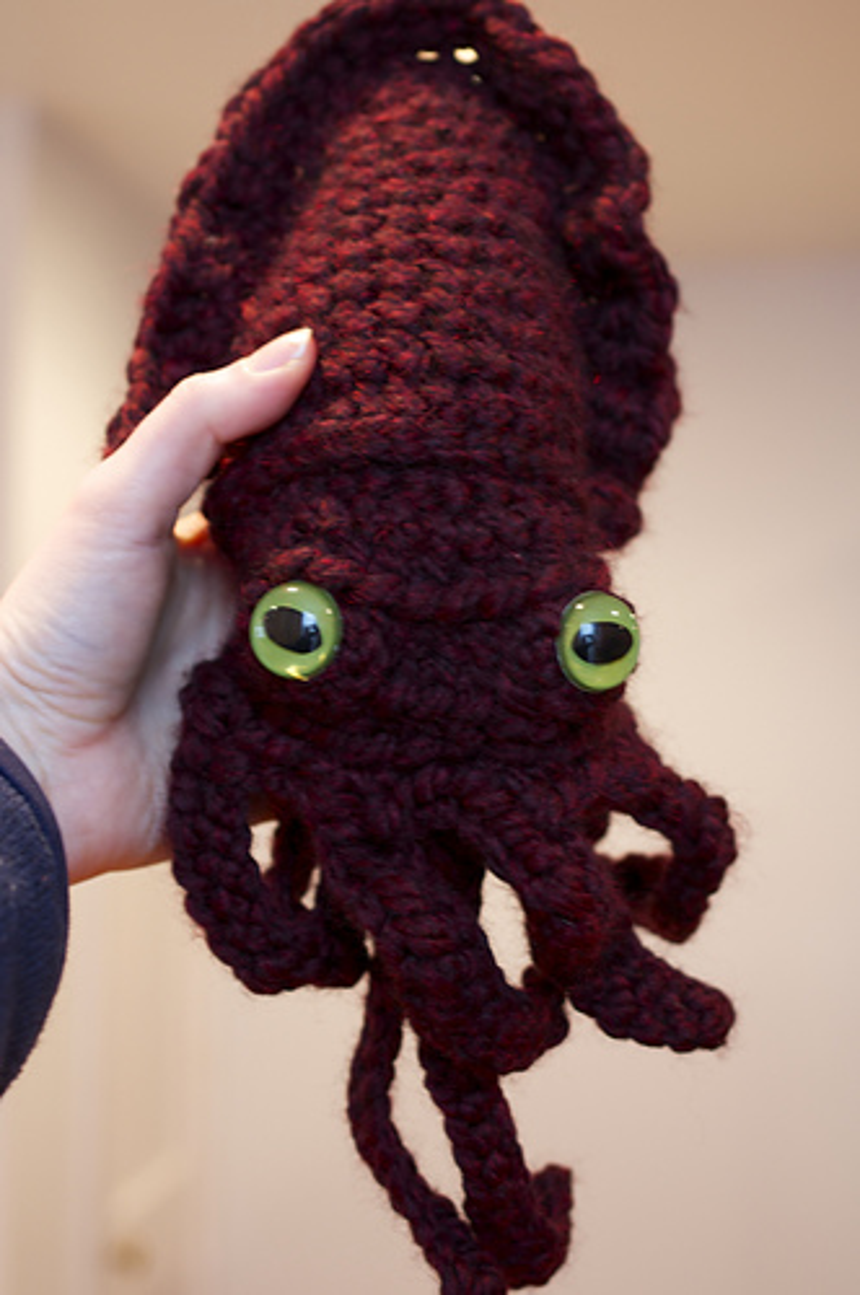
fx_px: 1868
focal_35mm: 52
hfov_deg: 25.9
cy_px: 648
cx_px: 430
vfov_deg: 38.2
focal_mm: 35
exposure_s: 1/6
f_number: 3.5
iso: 400
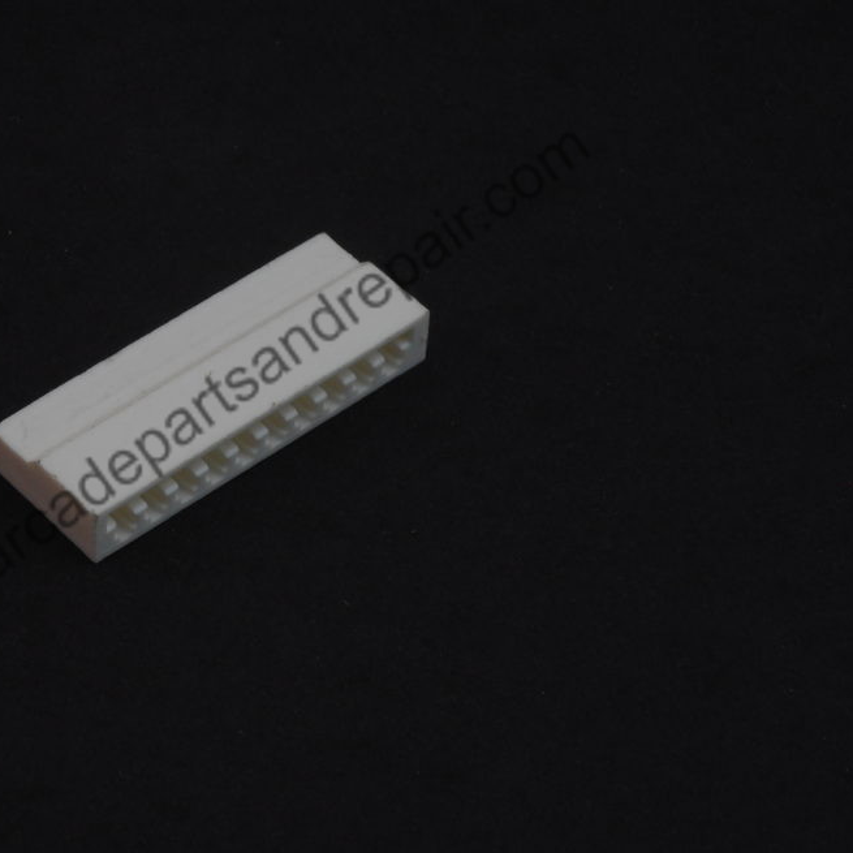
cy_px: 438
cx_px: 232
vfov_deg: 12.4
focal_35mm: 141
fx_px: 3931
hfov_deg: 12.4
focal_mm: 18.2
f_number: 5.8
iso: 80
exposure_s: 1/60
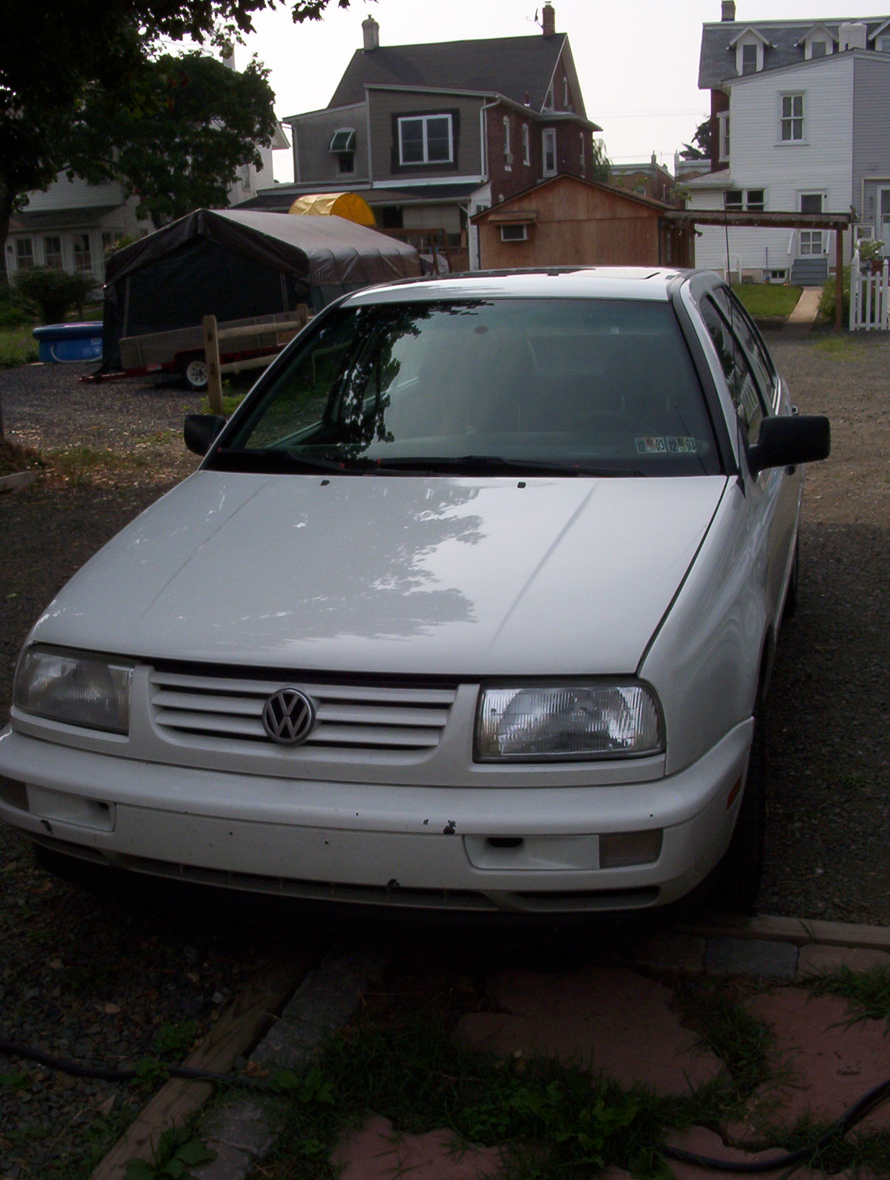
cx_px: 445
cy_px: 590
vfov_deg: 47.8
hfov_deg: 37.0
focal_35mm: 39
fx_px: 1331
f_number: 4.5
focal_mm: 6
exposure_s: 1/224
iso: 100
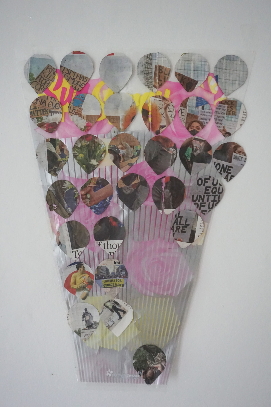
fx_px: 423
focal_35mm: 38
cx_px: 136
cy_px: 204
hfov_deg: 35.5
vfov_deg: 51.3
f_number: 4.5
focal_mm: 25
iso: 3200
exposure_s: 1/100
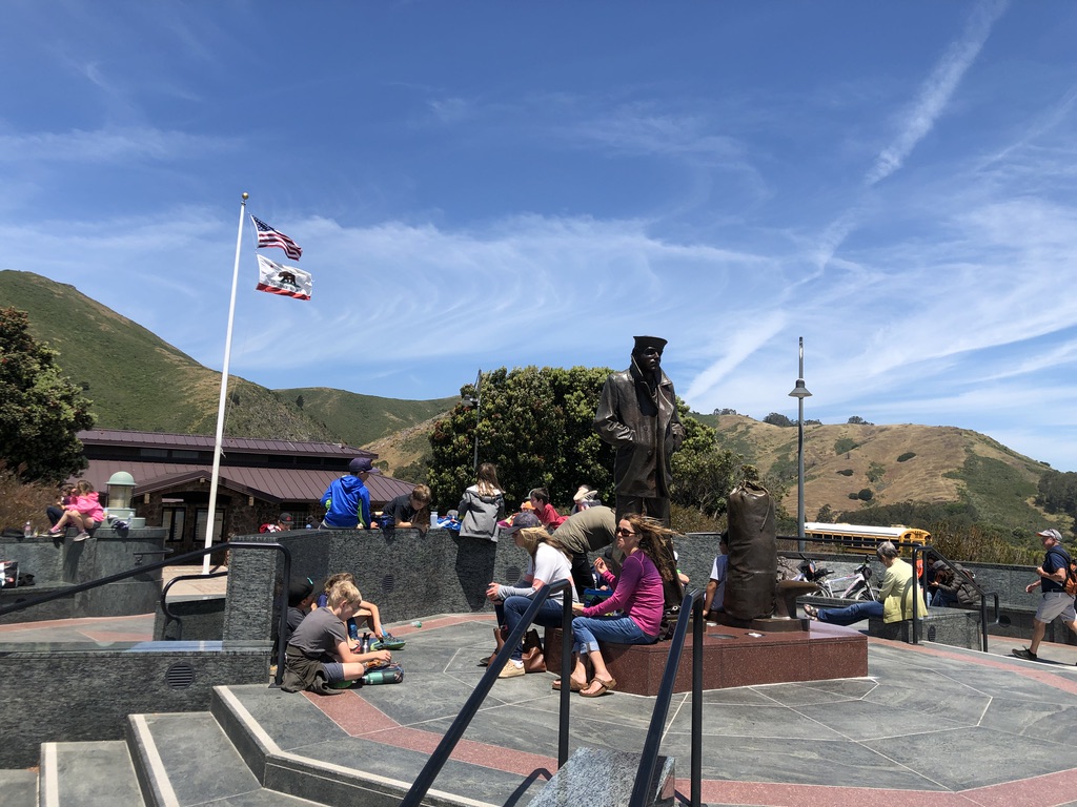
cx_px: 538
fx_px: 871
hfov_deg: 63.4
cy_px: 404
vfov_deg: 49.7
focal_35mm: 28
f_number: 1.8
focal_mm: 4
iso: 20
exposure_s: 1/1919
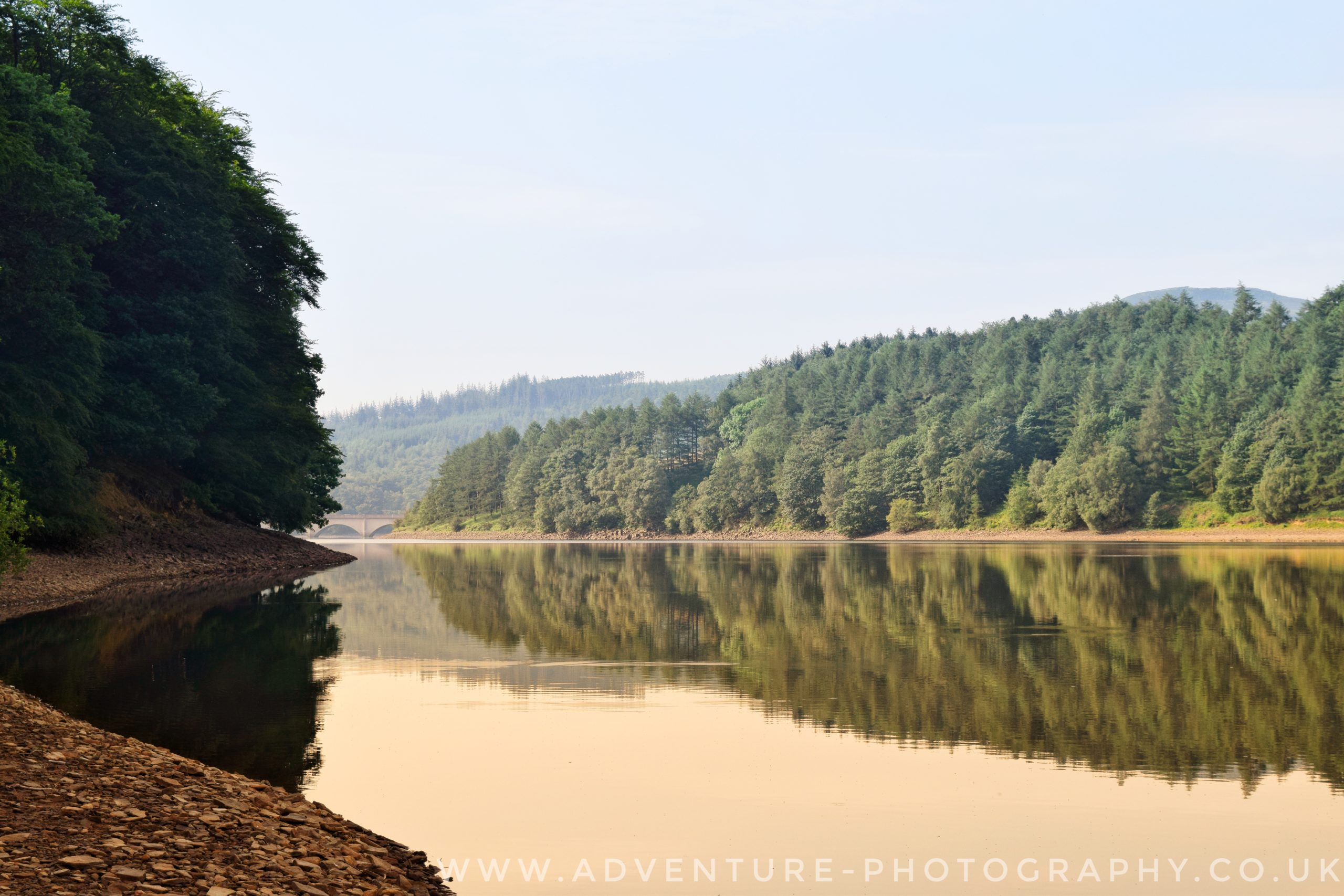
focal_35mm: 69
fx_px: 2576
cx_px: 672
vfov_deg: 19.7
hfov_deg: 29.2
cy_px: 448
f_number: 10
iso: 200
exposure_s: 1/400
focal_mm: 46
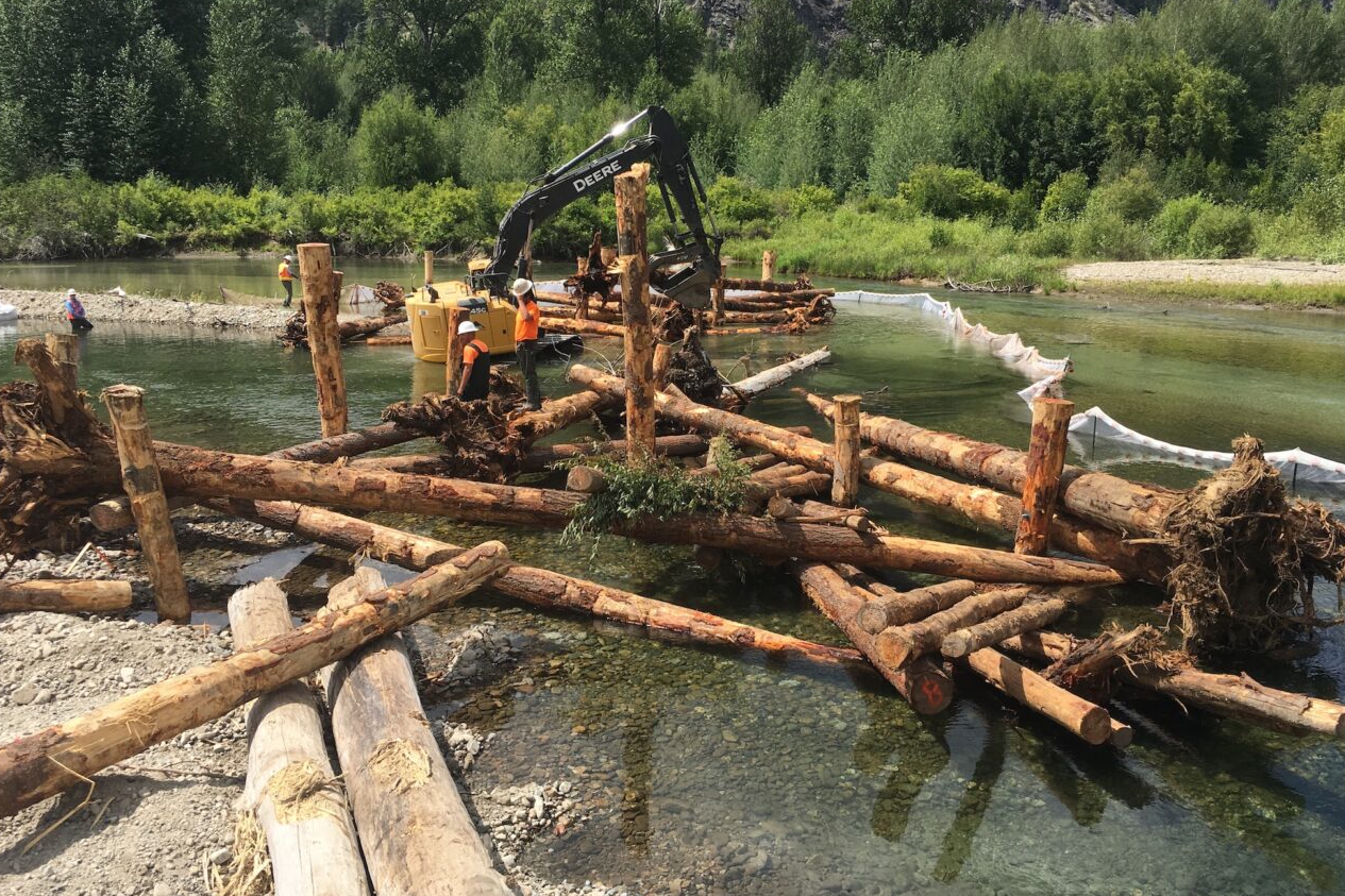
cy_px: 420
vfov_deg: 42.3
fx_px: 1158
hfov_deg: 60.3
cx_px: 680
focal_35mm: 31
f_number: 2.2
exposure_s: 1/1374
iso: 25
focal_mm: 4.15
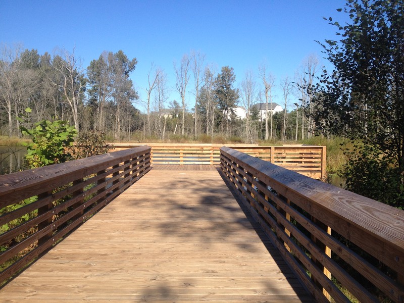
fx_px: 408
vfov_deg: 40.7
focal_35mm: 35
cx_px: 202
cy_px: 152
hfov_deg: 52.6
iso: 50
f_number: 2.4
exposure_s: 1/1200
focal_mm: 4.28
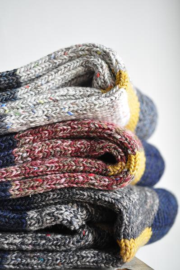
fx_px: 361
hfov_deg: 28.0
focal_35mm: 48
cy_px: 135
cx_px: 90
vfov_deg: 41.2
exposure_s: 1/100
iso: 2000
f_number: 4.8
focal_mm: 32
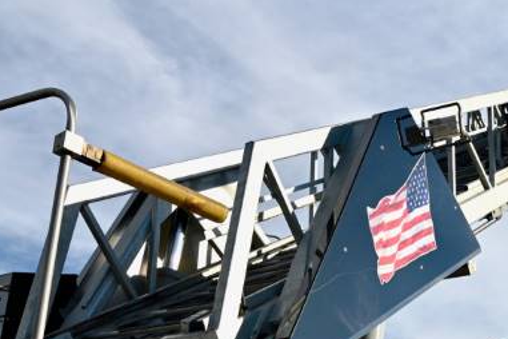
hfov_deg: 30.3
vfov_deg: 21.1
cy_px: 310
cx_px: 471
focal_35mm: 63
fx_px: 889
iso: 100
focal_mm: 24
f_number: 5.6
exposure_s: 1/250
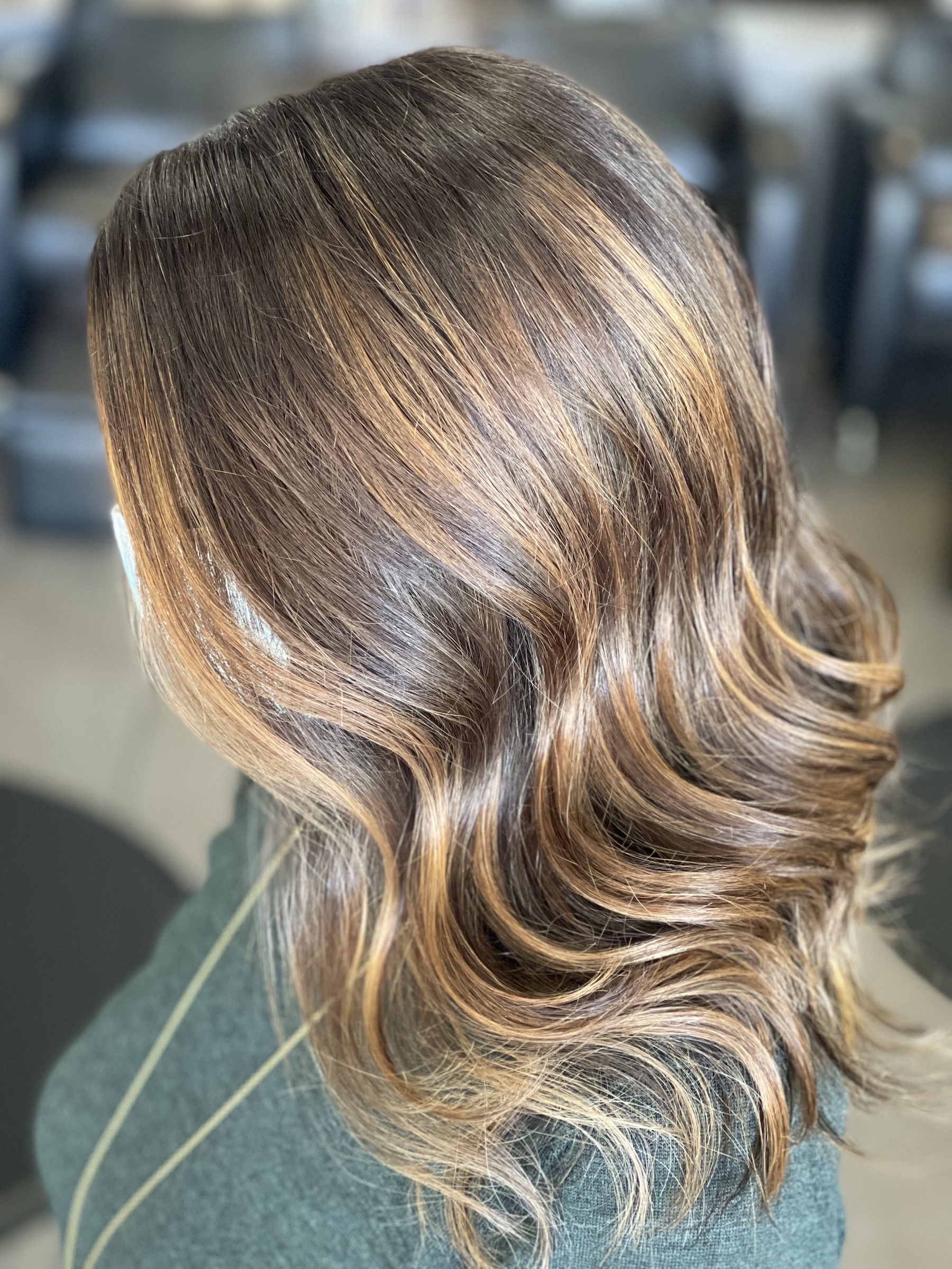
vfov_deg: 30.3
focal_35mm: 64
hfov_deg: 22.9
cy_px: 634
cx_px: 476
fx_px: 2347
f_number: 2.2
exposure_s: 1/40
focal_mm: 7.5
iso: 320
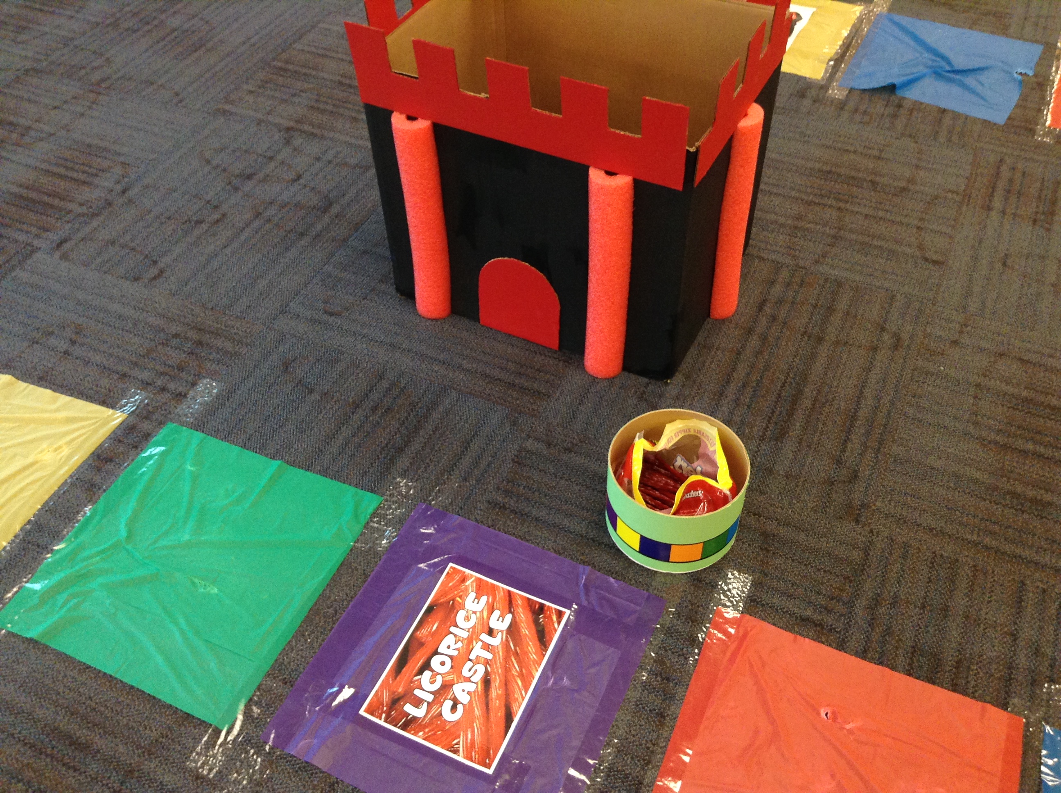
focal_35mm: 33
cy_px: 396
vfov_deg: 42.8
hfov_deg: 55.4
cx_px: 530
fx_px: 1010
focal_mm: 3.3
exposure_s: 1/24
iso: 100
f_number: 2.4
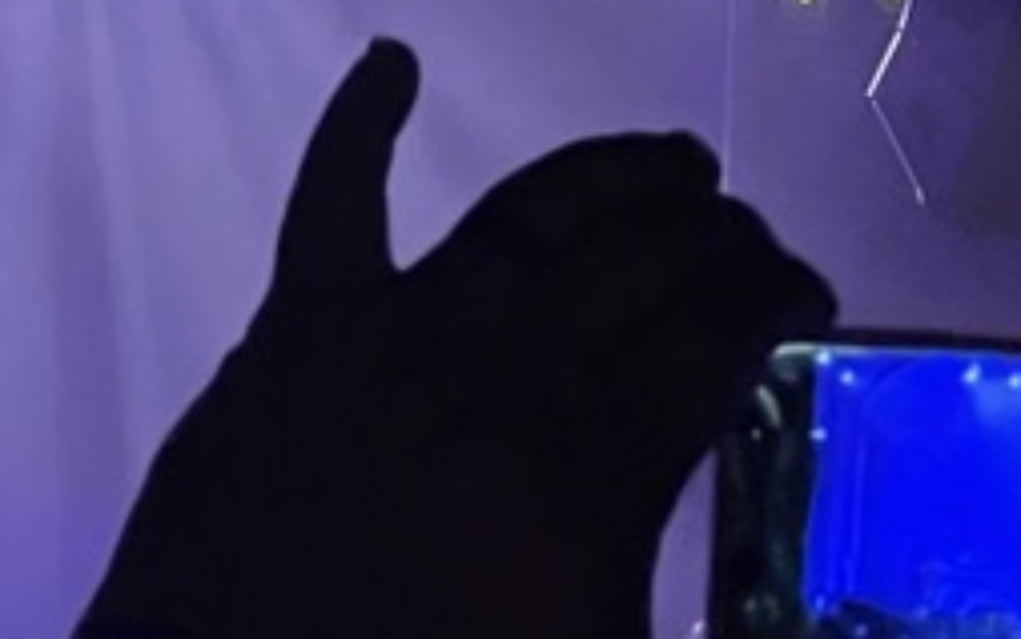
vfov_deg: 3.4
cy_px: 462
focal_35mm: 386
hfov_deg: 5.4
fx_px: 10745
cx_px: -430
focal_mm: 9
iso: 1250
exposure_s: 1/30
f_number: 2.8
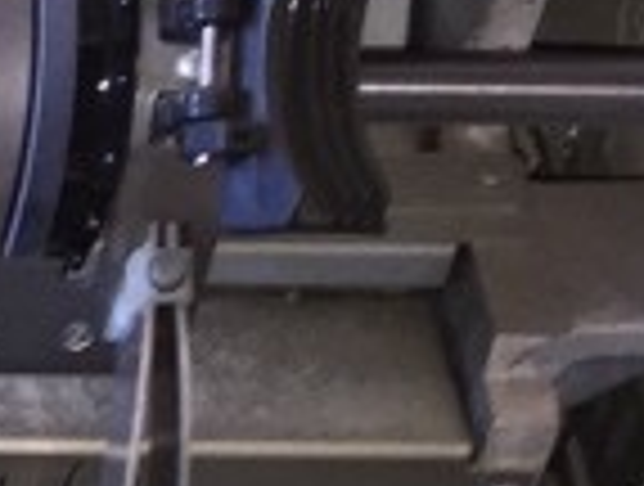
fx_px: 3861
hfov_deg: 8.7
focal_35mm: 207
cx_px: -896
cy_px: 1300
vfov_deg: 6.7
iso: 50
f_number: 2.2
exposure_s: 1/30
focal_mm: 4.15
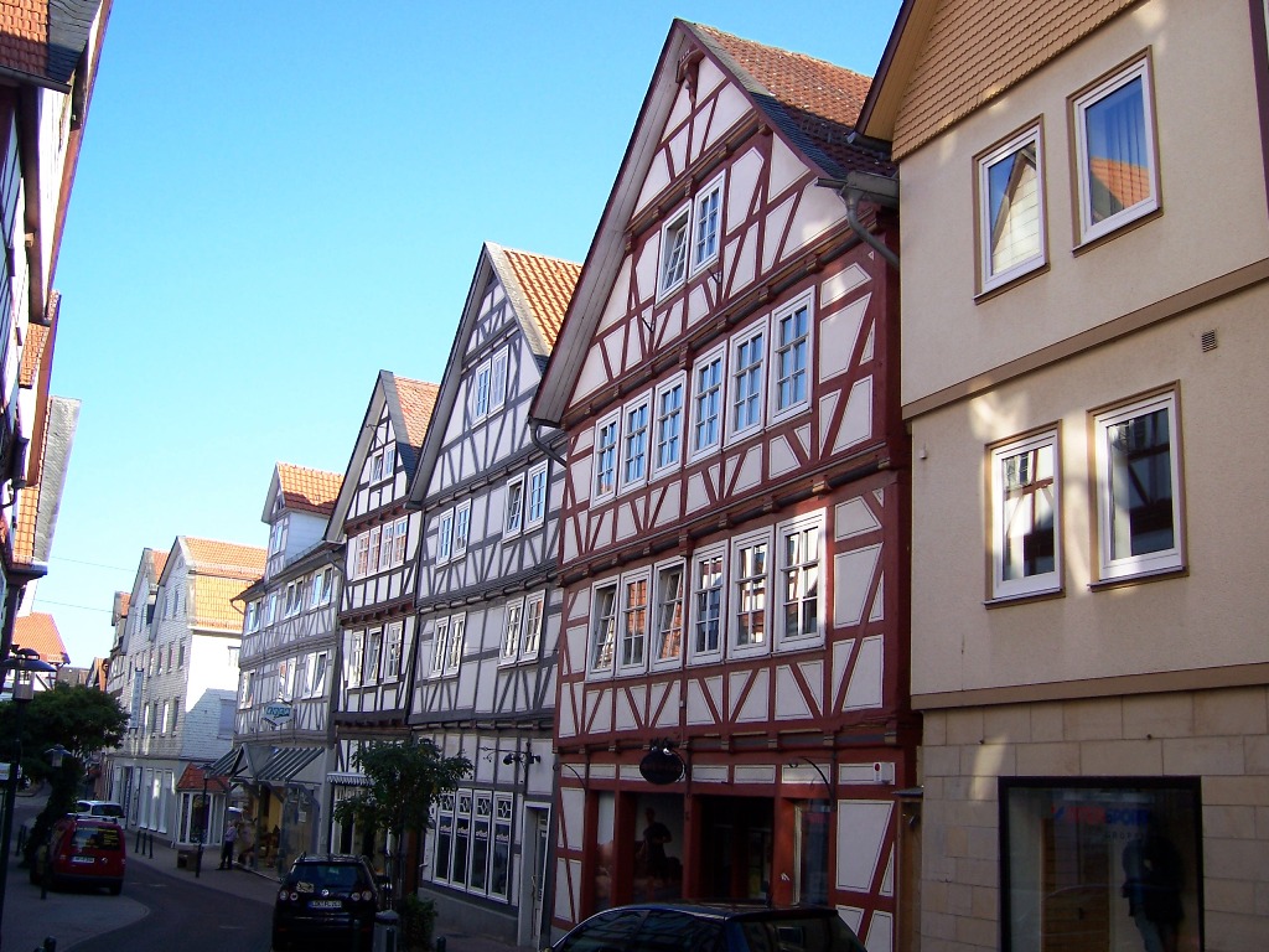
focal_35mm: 36
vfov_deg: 39.7
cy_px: 476
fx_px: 1320
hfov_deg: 51.4
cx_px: 634
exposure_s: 1/350
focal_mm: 6
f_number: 3
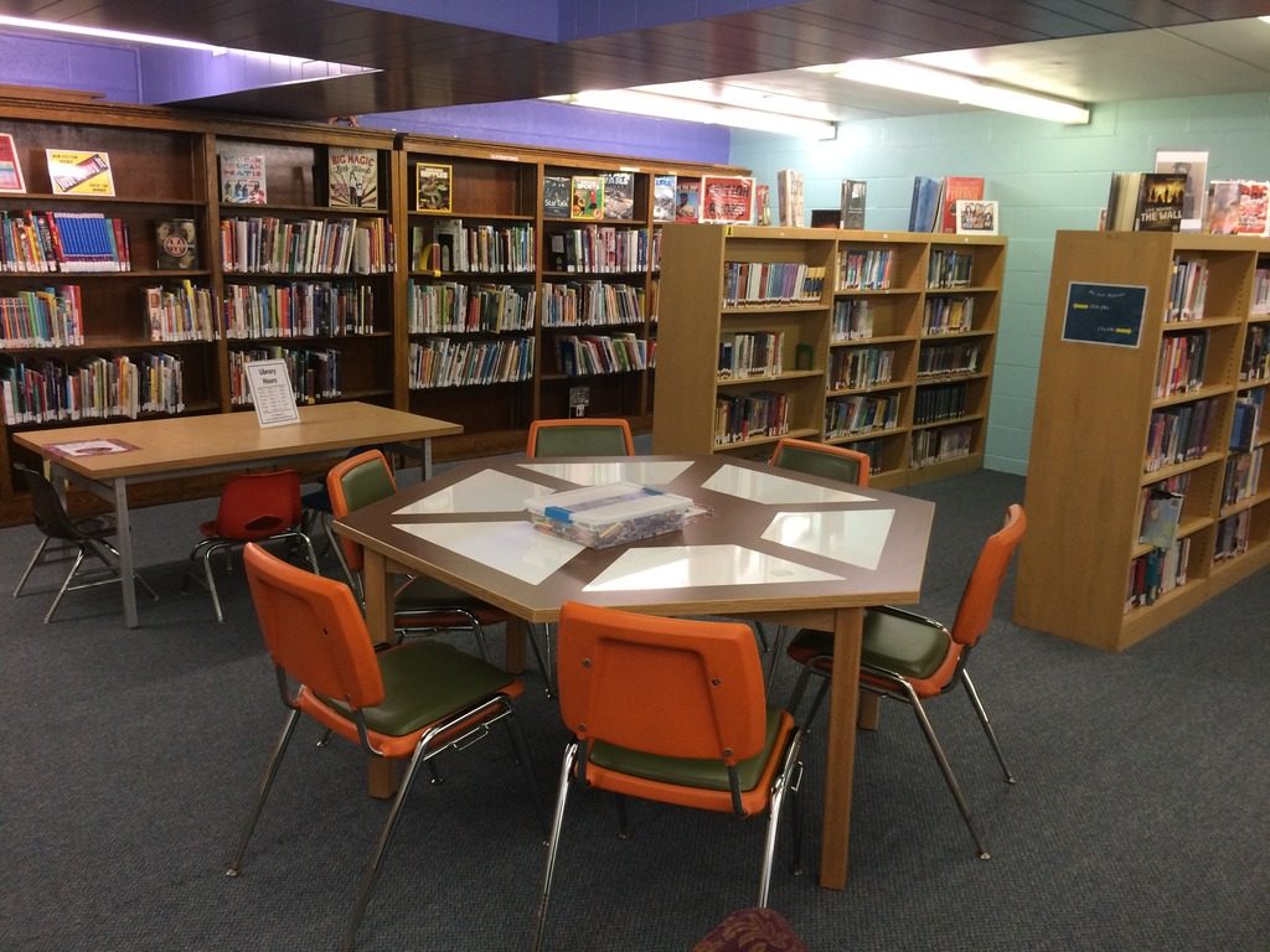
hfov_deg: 61.7
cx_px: 635
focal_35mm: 29
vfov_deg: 48.2
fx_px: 1064
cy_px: 476
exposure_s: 1/30
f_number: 2.2
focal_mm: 4.15
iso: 100
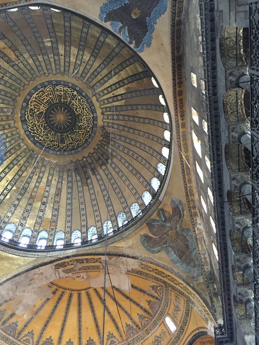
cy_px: 177
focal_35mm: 32
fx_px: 319
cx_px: 130
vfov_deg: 56.8
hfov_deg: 44.2
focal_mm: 4.15
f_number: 2.2
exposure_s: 1/17
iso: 250
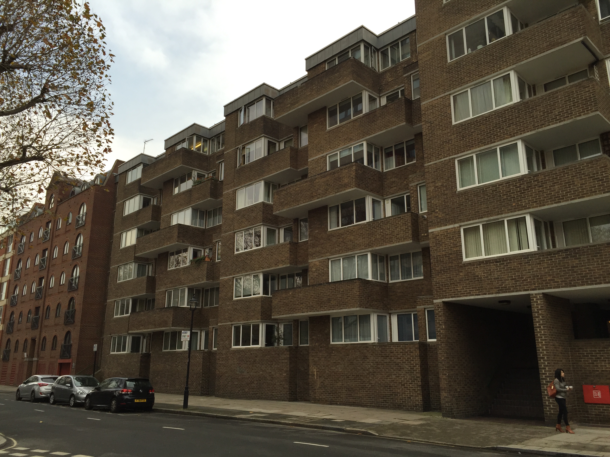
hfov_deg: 61.7
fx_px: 511
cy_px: 228
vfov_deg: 48.2
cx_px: 305
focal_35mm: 29
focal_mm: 4.15
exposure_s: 1/291
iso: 32
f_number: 2.2
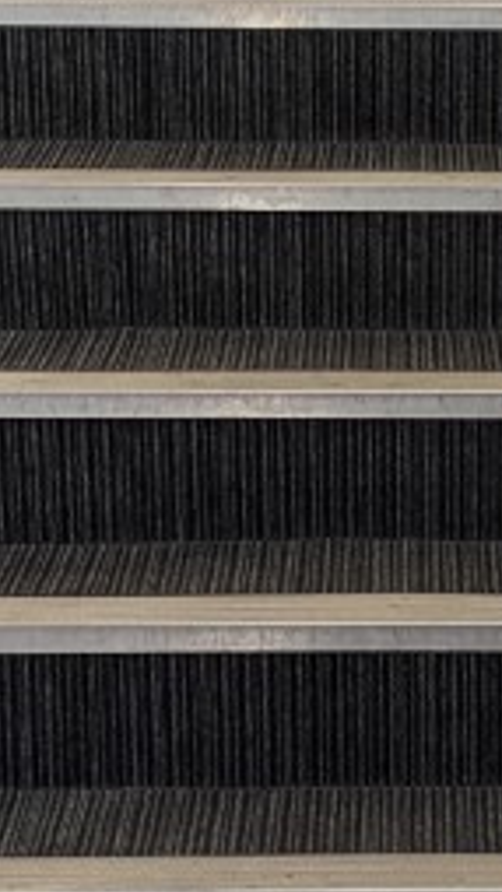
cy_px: 320
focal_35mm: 123
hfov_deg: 9.8
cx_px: 518
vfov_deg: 17.4
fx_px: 2909
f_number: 1.85
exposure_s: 1/25
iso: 190
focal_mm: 6.81
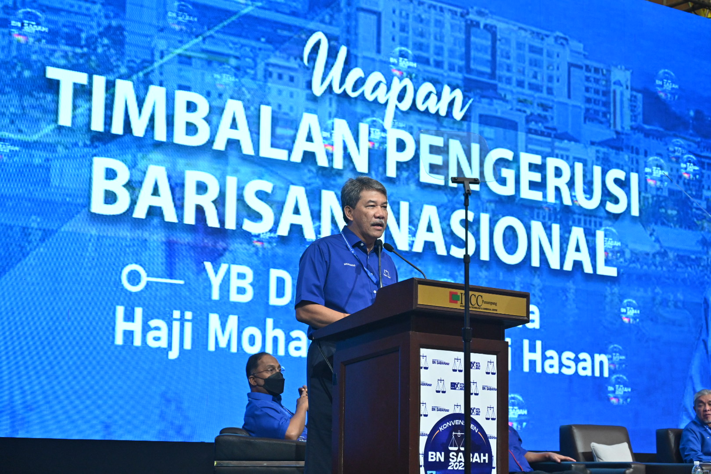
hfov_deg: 28.8
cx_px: 356
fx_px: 1382
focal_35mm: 70
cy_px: 237
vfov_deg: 19.5
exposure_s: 1/200
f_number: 5
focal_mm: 70
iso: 3200
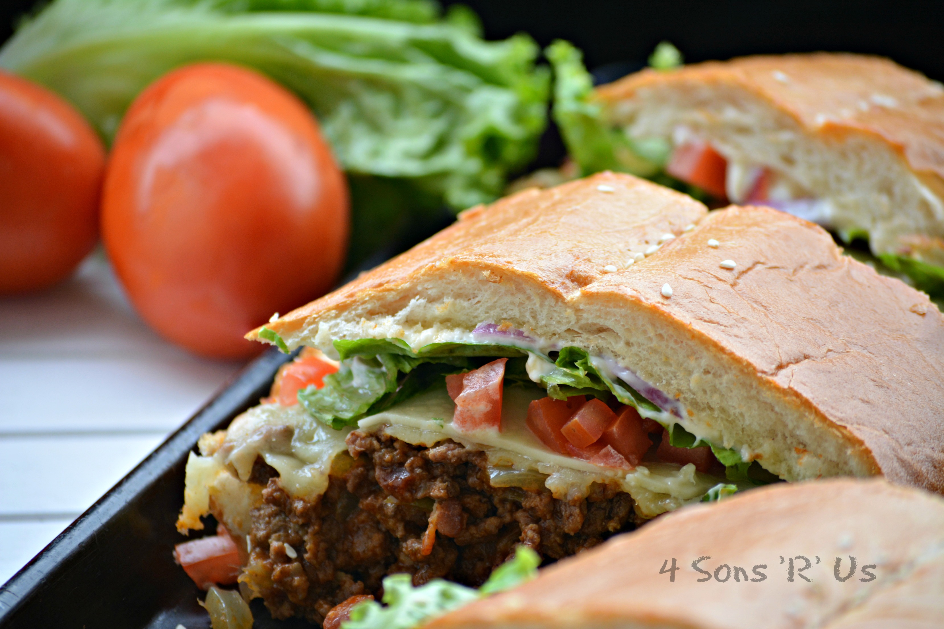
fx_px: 4720
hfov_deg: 11.4
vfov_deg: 7.6
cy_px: 314
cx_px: 472
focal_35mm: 180
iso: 400
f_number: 5.6
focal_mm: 120
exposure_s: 1/250
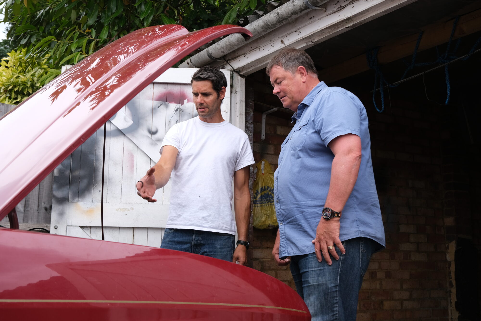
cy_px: 160
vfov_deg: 30.5
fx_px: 588
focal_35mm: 44
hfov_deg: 44.5
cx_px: 240
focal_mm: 29.2
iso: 160
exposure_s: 1/200
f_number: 5.6
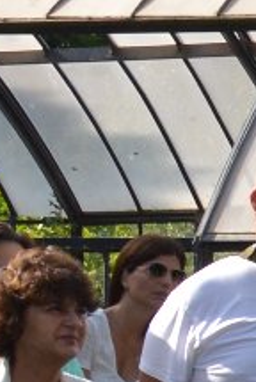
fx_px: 3551
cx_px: 1099
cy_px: 155
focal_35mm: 334
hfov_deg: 3.8
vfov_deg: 6.2
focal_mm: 24
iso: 100
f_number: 5.6
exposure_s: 1/200
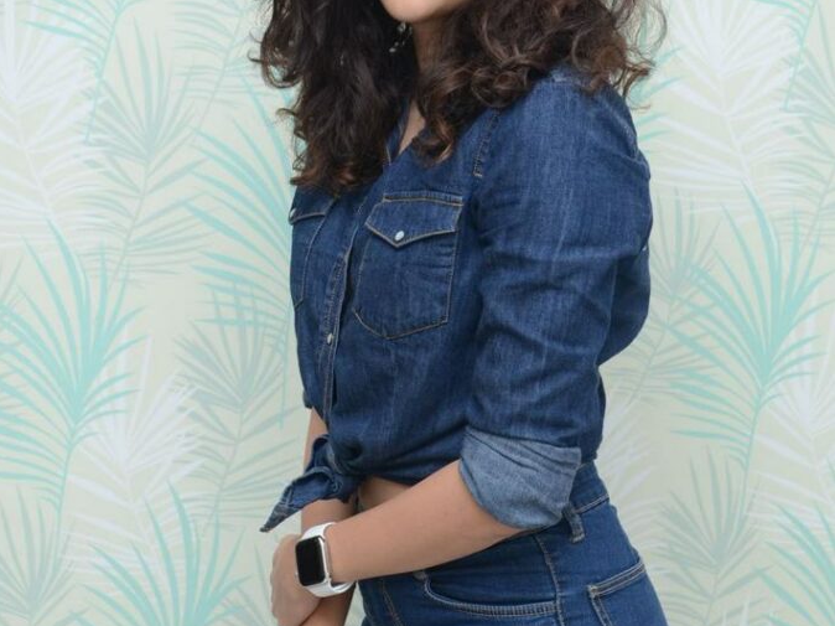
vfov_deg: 14.1
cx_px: 416
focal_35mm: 105
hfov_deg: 18.7
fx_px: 2532
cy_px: 275
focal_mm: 48
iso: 640
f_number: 7.1
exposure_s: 1/125
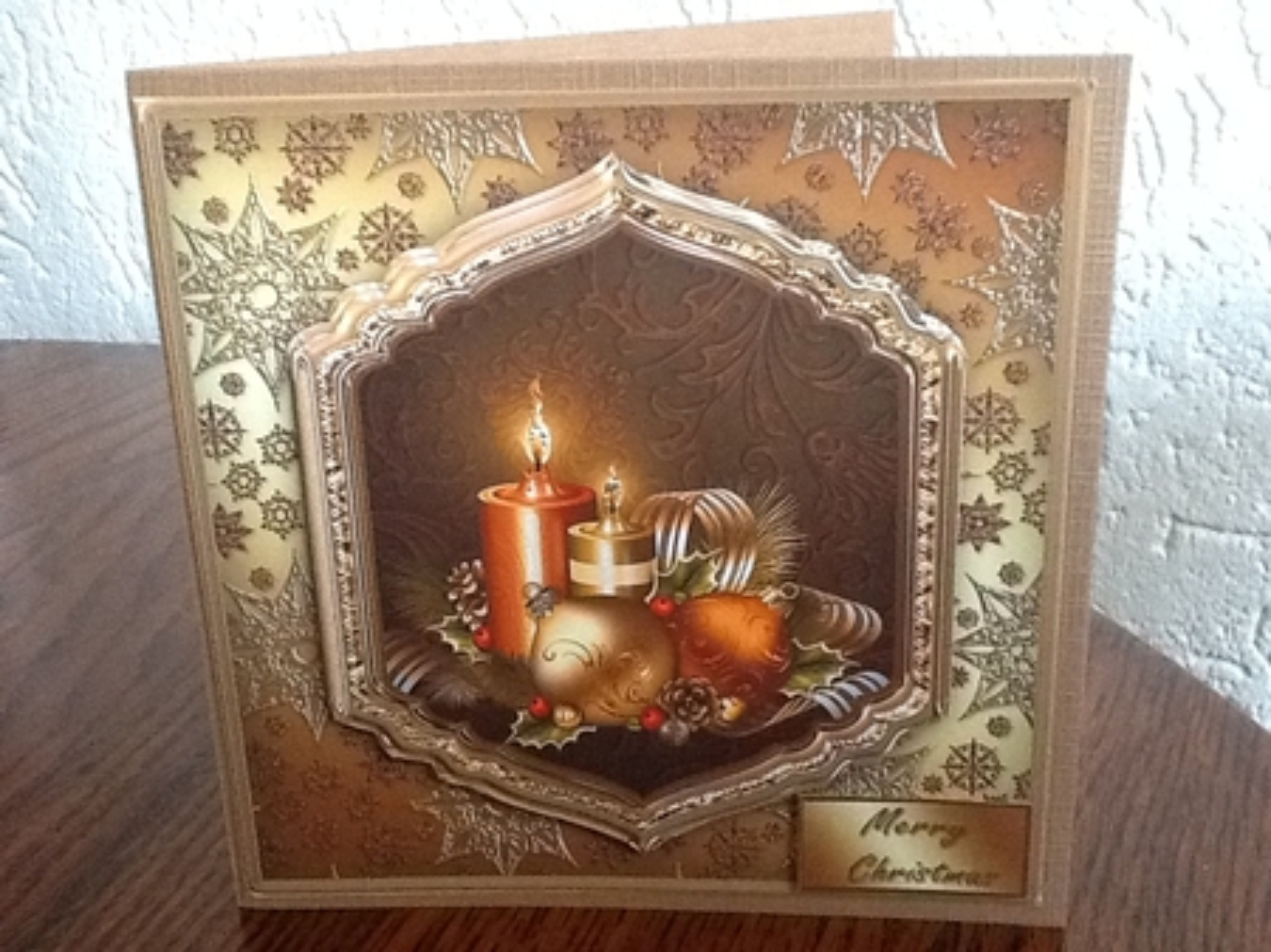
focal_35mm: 44
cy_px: 476
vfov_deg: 32.8
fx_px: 1615
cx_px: 636
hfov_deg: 43.0
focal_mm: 2.03
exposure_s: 1/30
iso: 320
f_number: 2.4
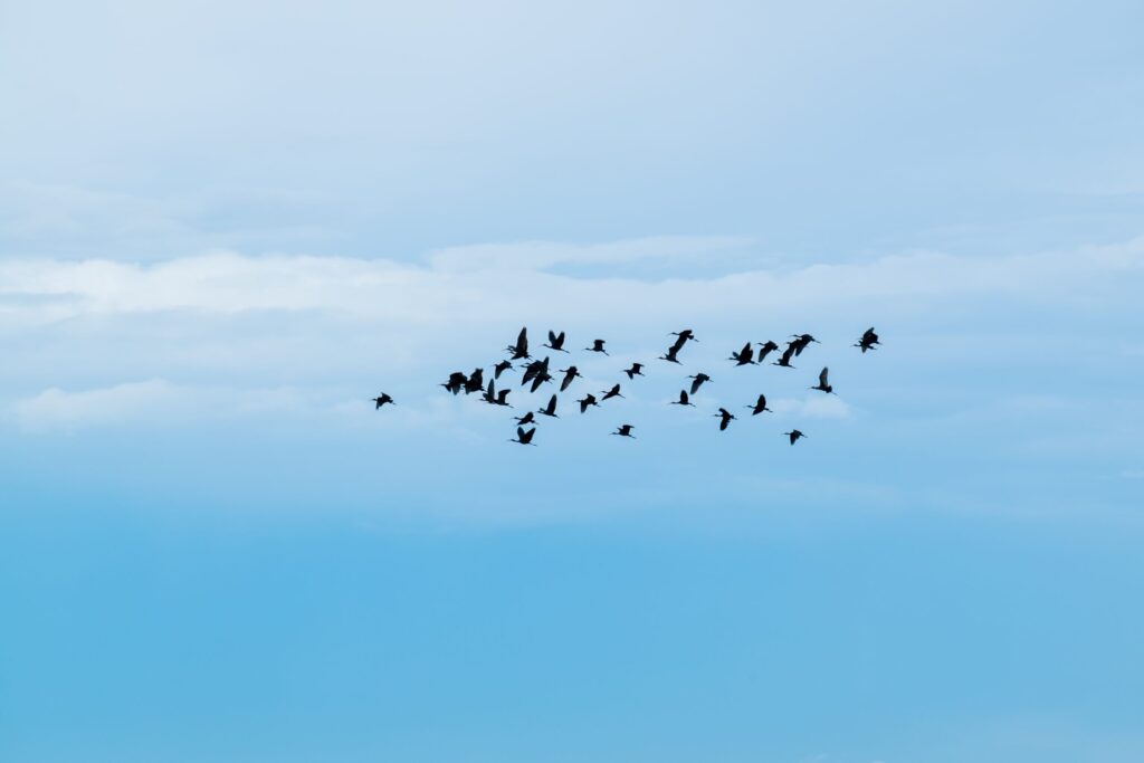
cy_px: 382
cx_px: 572
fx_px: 6102
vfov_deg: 7.2
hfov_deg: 10.7
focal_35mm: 192
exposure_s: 1/250
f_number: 10
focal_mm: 127.9
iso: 320
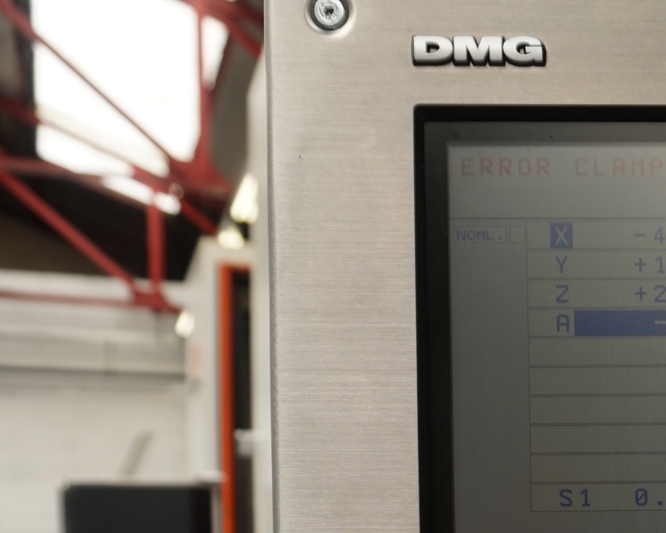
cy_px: 623
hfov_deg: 24.8
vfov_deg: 20.6
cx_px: 779
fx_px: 1380
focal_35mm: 70
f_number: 4
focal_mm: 16
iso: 125
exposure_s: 1/160
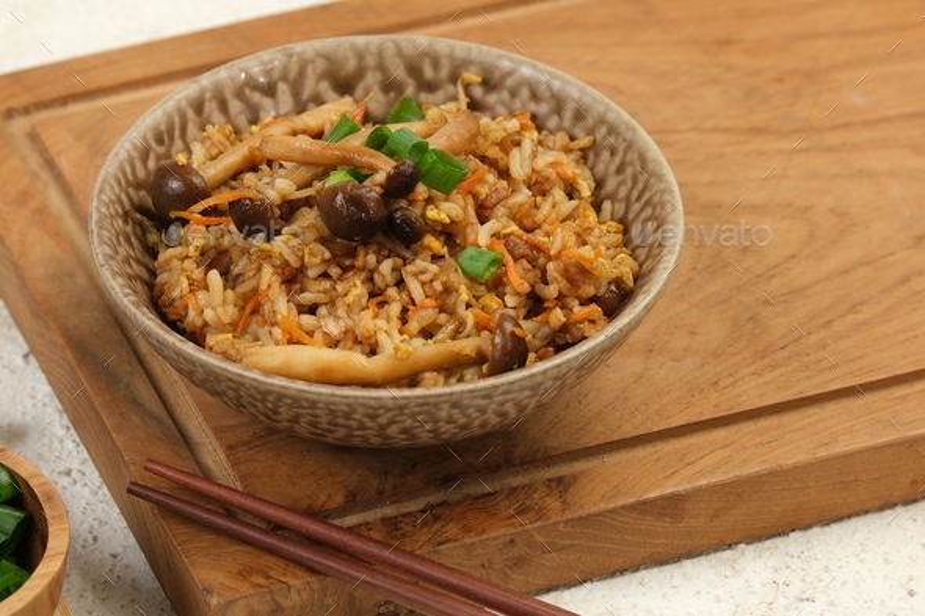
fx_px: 6987
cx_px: 462
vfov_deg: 5.0
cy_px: 308
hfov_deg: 7.6
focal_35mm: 272
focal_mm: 181.1
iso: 200
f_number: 10
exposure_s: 1/125
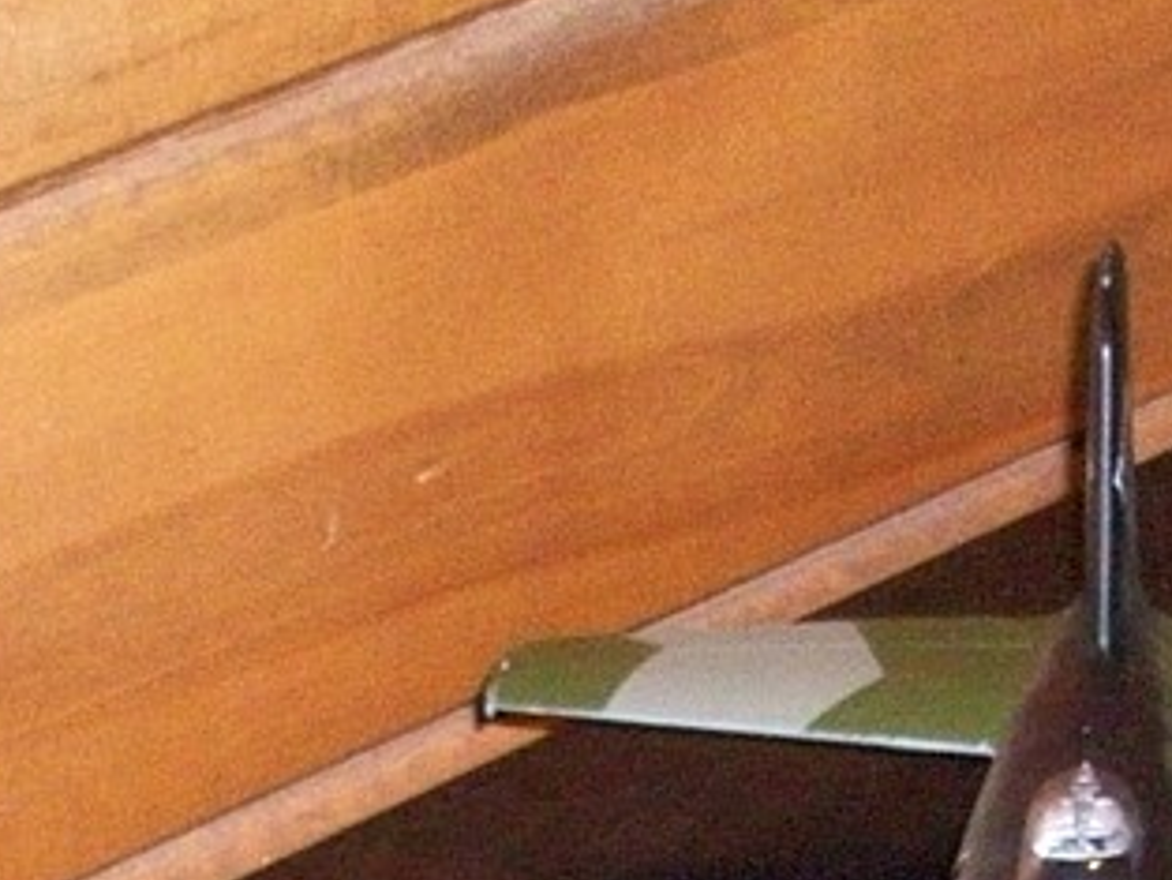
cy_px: 1603
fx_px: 4708
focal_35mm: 139
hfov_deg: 14.1
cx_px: 962
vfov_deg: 10.1
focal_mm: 5.7
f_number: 2.8
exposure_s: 1/60
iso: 320
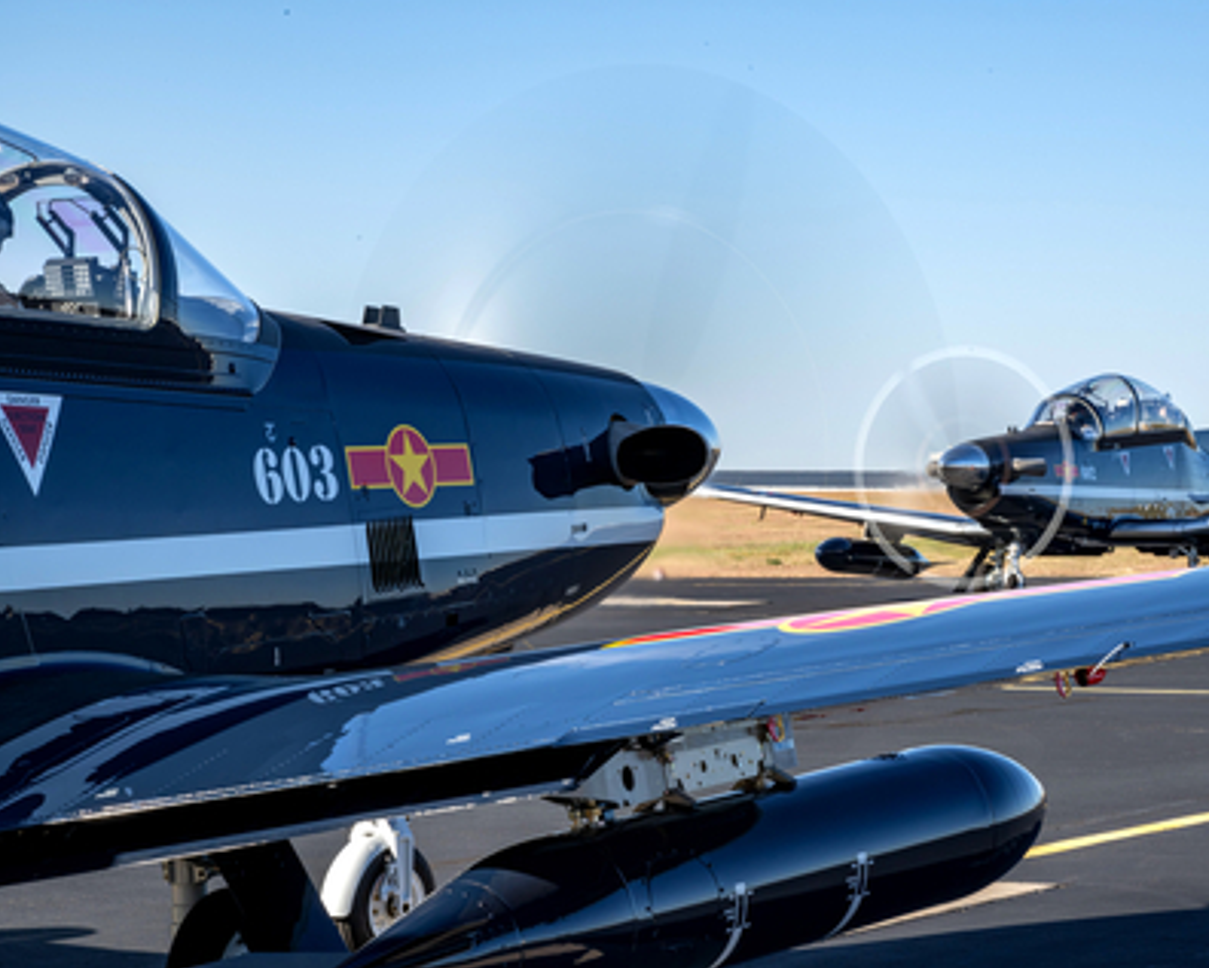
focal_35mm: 125
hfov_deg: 15.4
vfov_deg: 12.3
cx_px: 730
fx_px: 4474
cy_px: 482
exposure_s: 1/60
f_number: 22
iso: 250
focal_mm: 110
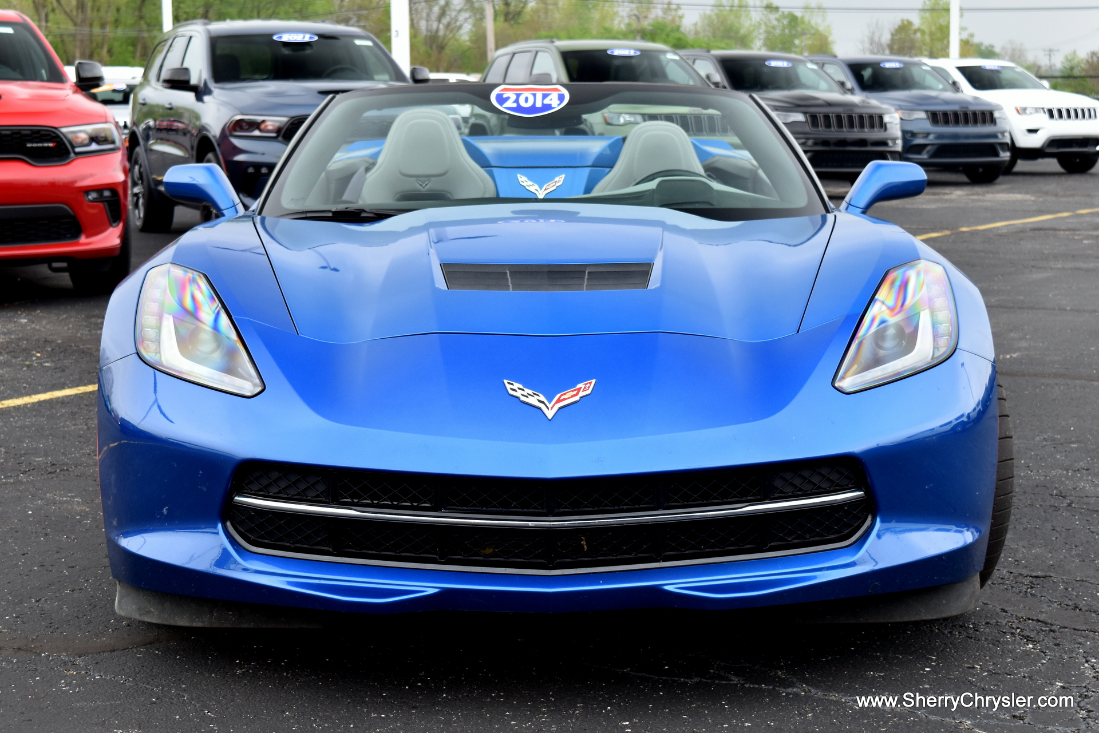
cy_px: 366
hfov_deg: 38.9
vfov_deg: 26.5
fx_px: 1557
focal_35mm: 51
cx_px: 550
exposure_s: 1/50
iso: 280
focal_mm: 34
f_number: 6.3
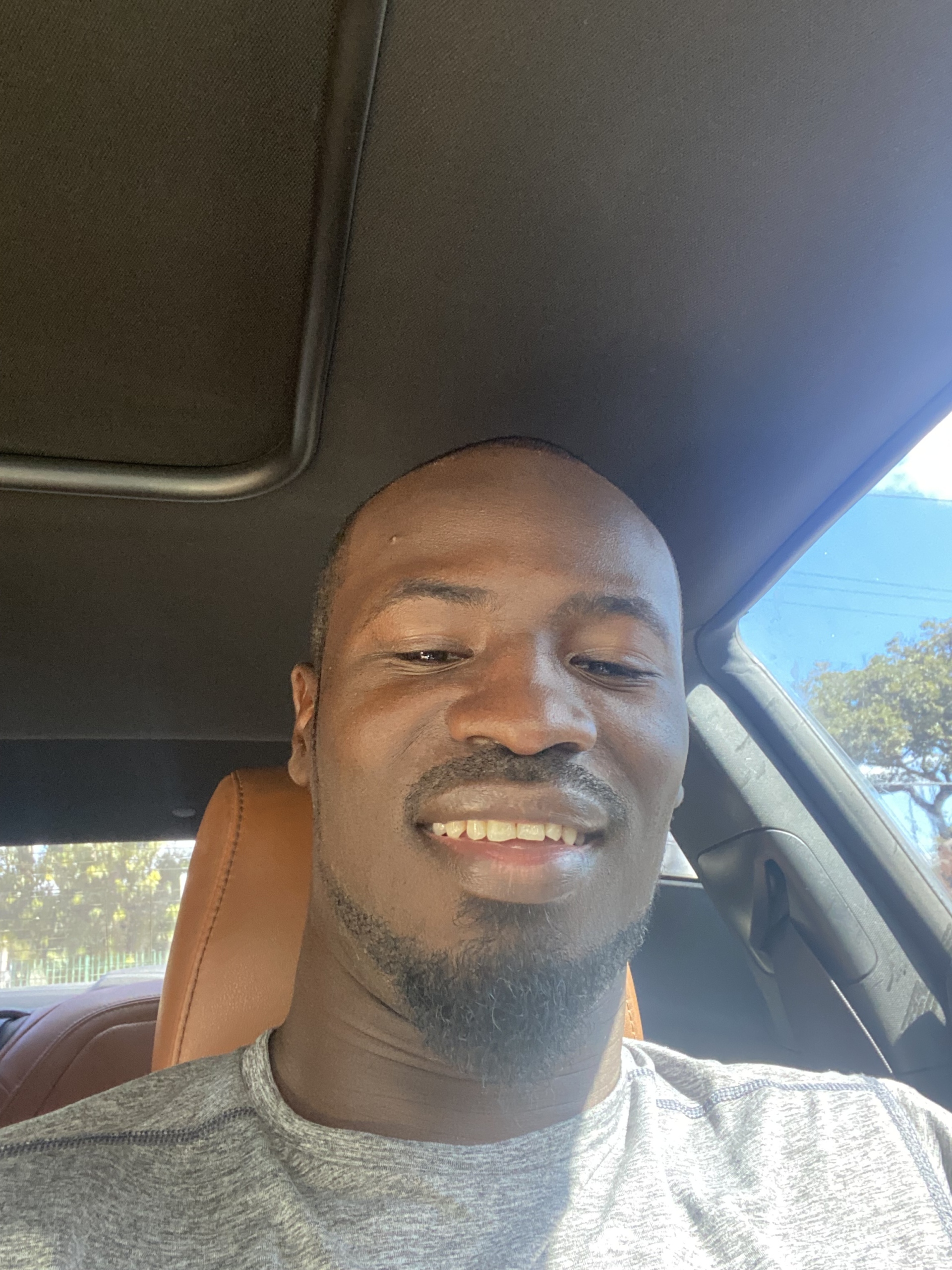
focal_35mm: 30
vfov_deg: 60.0
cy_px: 635
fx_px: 1100
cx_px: 476
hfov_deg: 46.8
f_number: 2.2
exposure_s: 1/40
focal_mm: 2.71
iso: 400
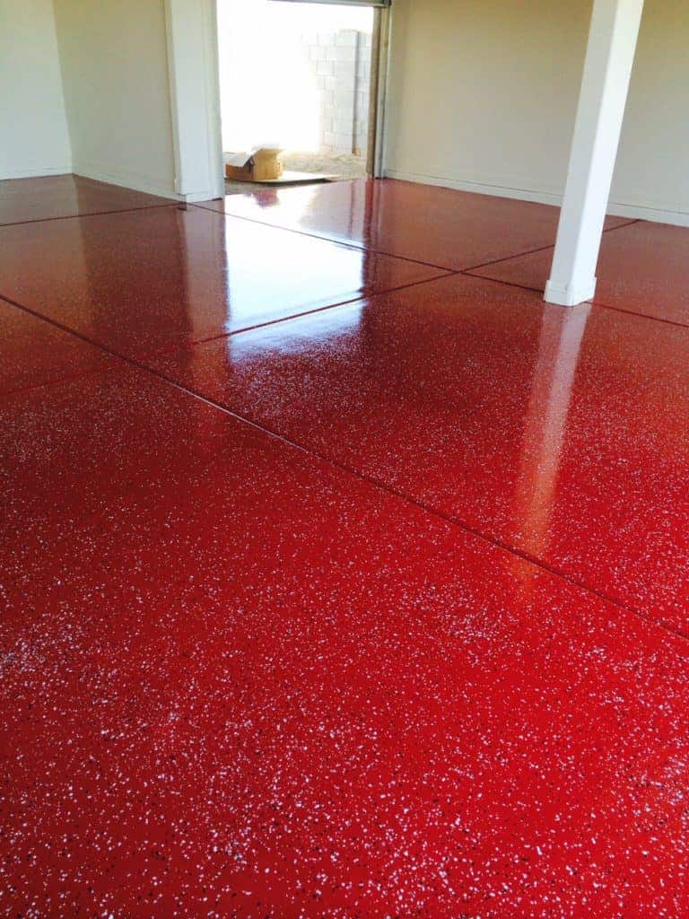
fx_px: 796
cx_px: 344
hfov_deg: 46.8
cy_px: 460
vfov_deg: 60.0
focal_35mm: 30
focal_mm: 4.12
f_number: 2.2
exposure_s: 1/120
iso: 50
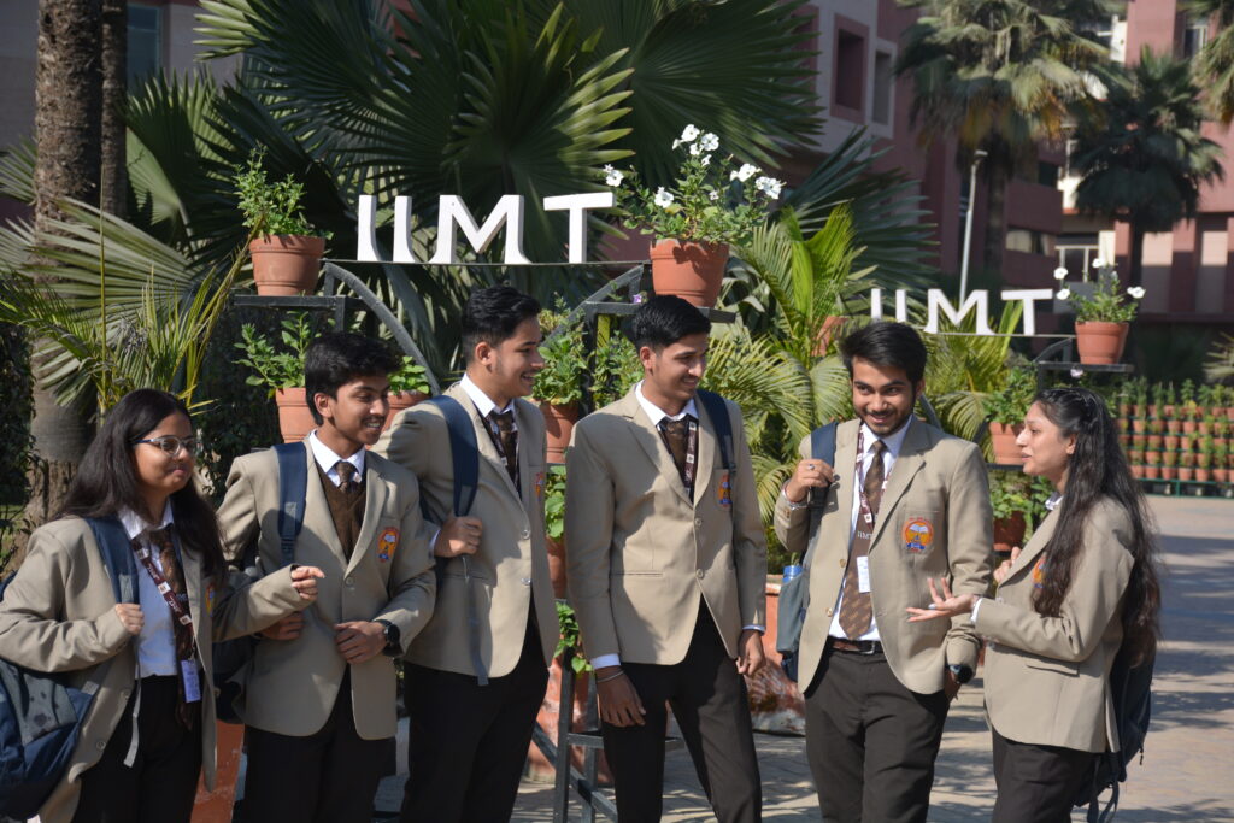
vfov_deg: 18.2
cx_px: 617
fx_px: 2571
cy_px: 412
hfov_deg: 27.0
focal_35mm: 75
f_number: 4.8
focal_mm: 50
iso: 100
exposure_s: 1/640
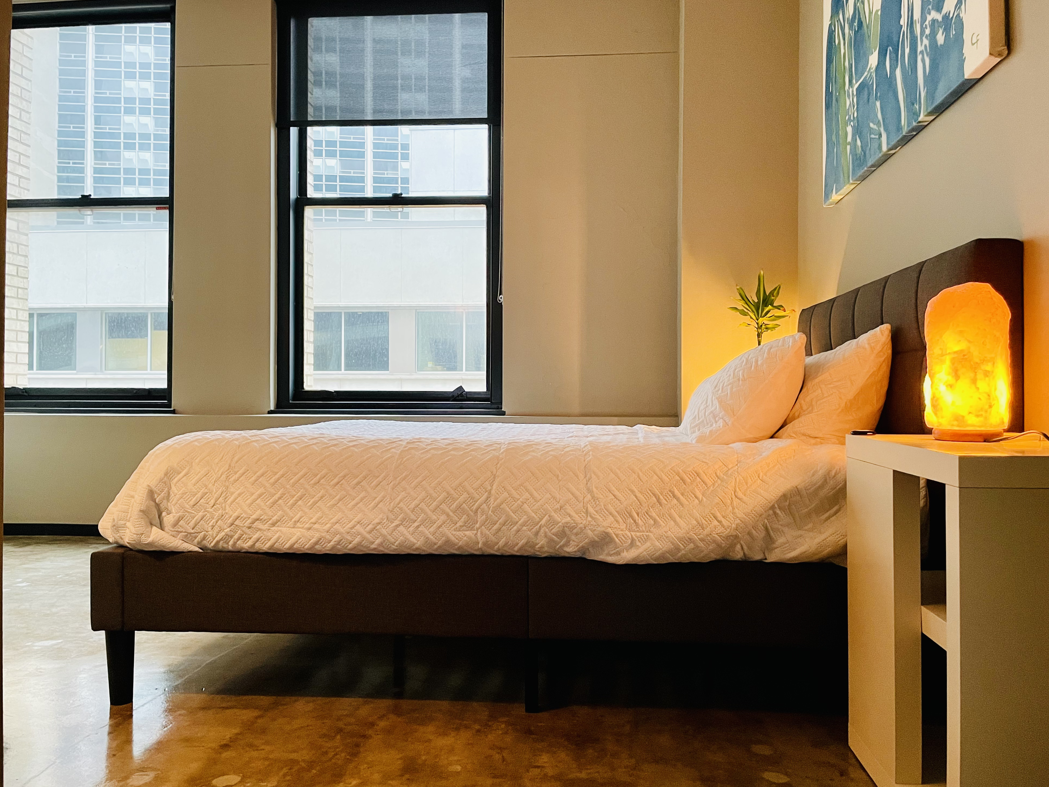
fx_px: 818
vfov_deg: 51.3
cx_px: 533
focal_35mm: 27
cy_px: 385
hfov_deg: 65.3
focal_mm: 4.2
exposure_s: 1/60
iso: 400
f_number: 1.6
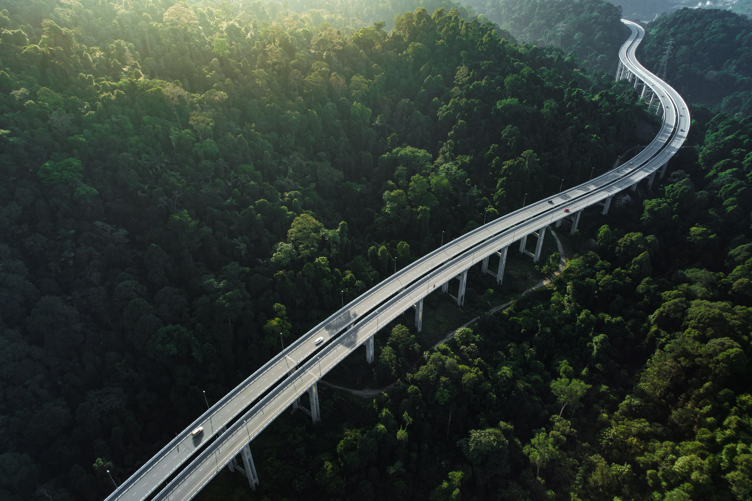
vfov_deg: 57.2
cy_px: 250
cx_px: 376
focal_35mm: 22
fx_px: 460
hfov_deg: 78.6
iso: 100
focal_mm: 8.4
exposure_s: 1/25
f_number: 2.4
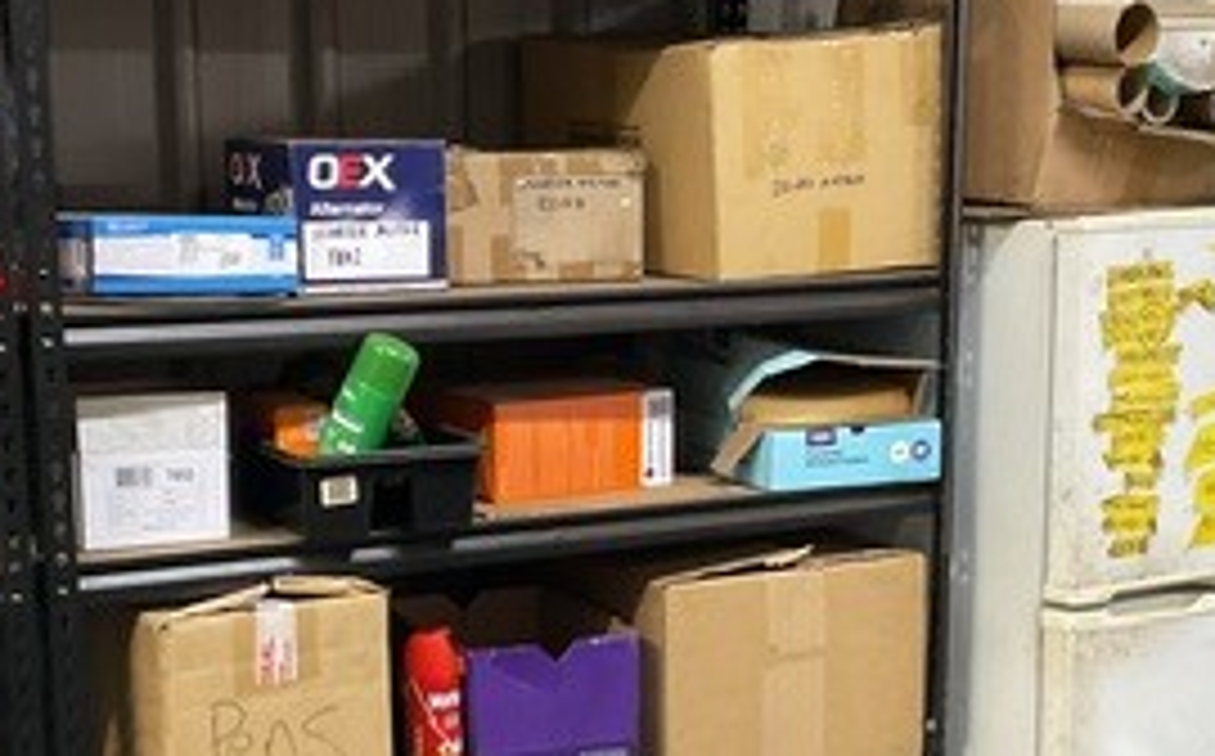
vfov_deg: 17.6
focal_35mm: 73
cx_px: 652
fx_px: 2414
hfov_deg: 28.2
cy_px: 621
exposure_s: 1/50
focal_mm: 3
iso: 125
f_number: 1.8
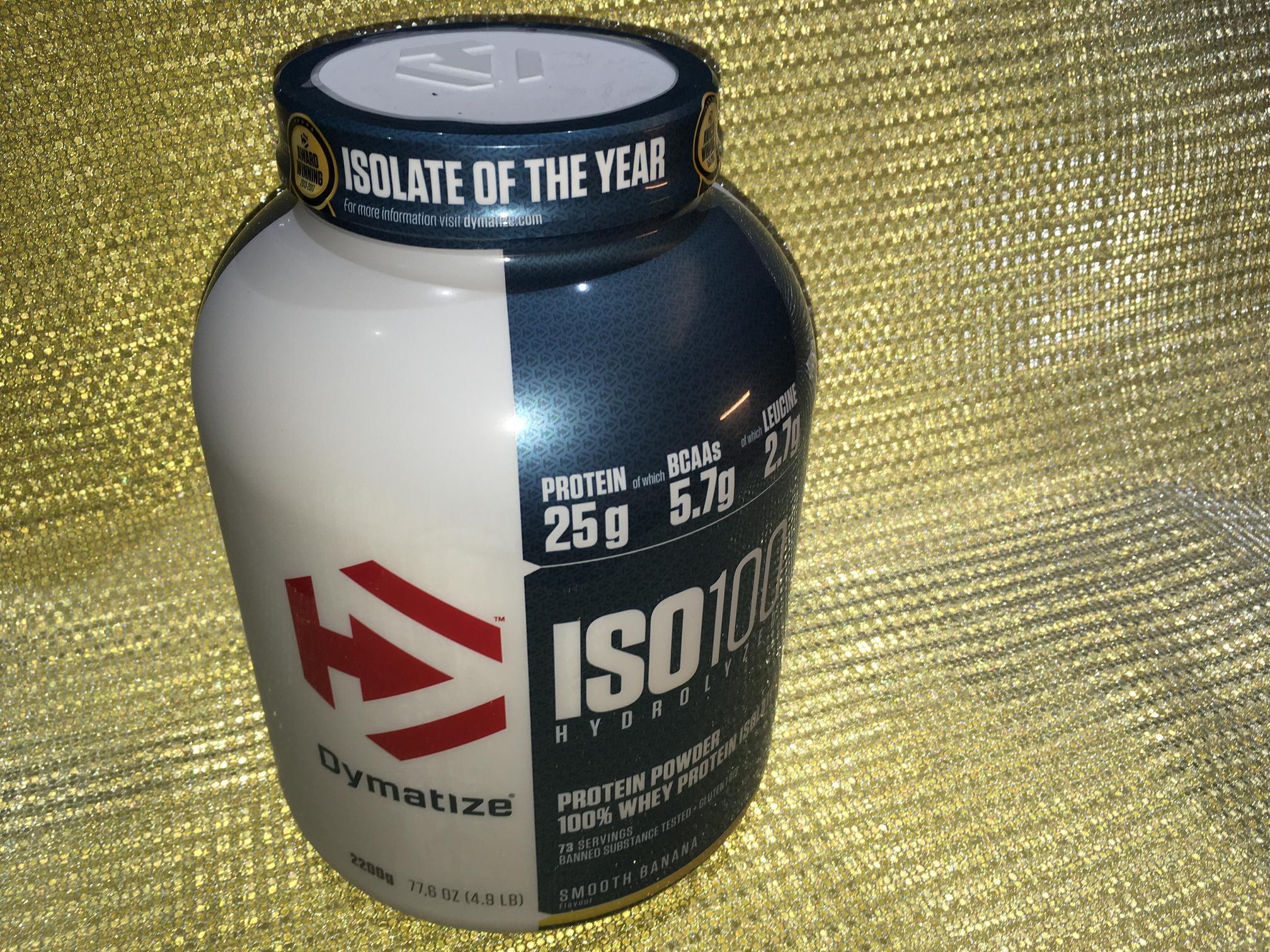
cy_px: 476
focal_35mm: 29
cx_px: 635
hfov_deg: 61.7
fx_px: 1064
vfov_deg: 48.2
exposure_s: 1/72
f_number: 2.2
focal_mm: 4.15
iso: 25
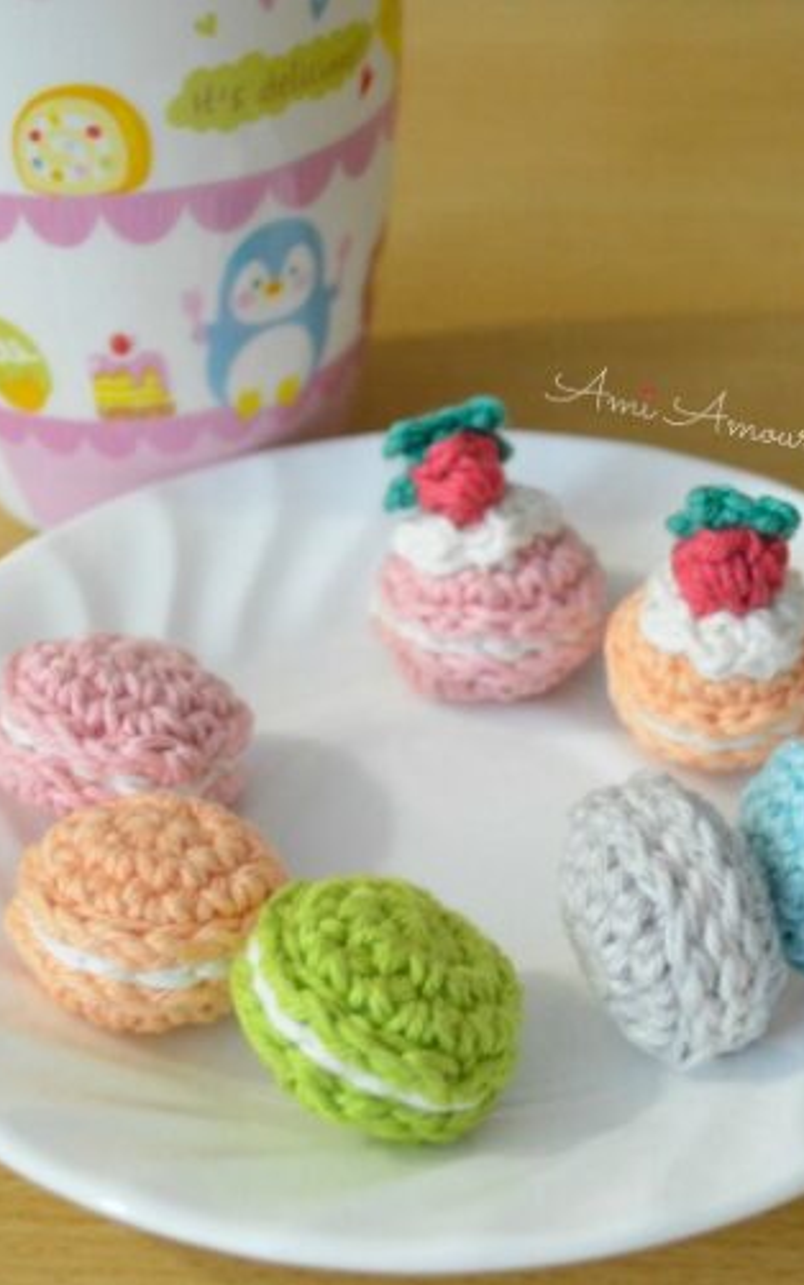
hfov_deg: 18.6
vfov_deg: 29.4
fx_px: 2453
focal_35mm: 70
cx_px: 545
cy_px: 649
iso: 2500
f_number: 4.5
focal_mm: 30
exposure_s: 1/30
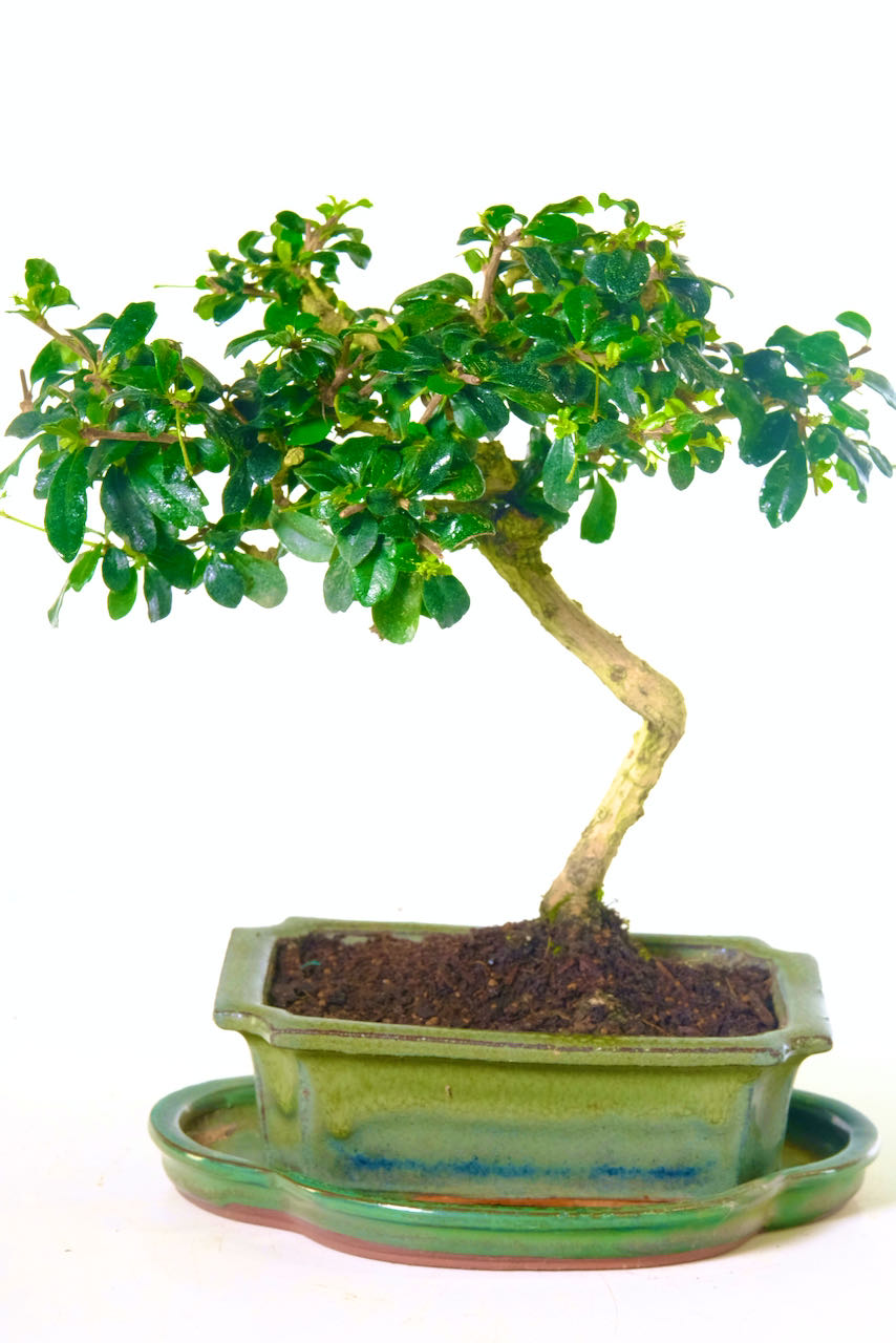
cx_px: 448
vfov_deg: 15.9
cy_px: 672
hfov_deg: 10.6
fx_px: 4813
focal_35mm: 129
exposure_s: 1/13
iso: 1600
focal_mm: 86
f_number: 13
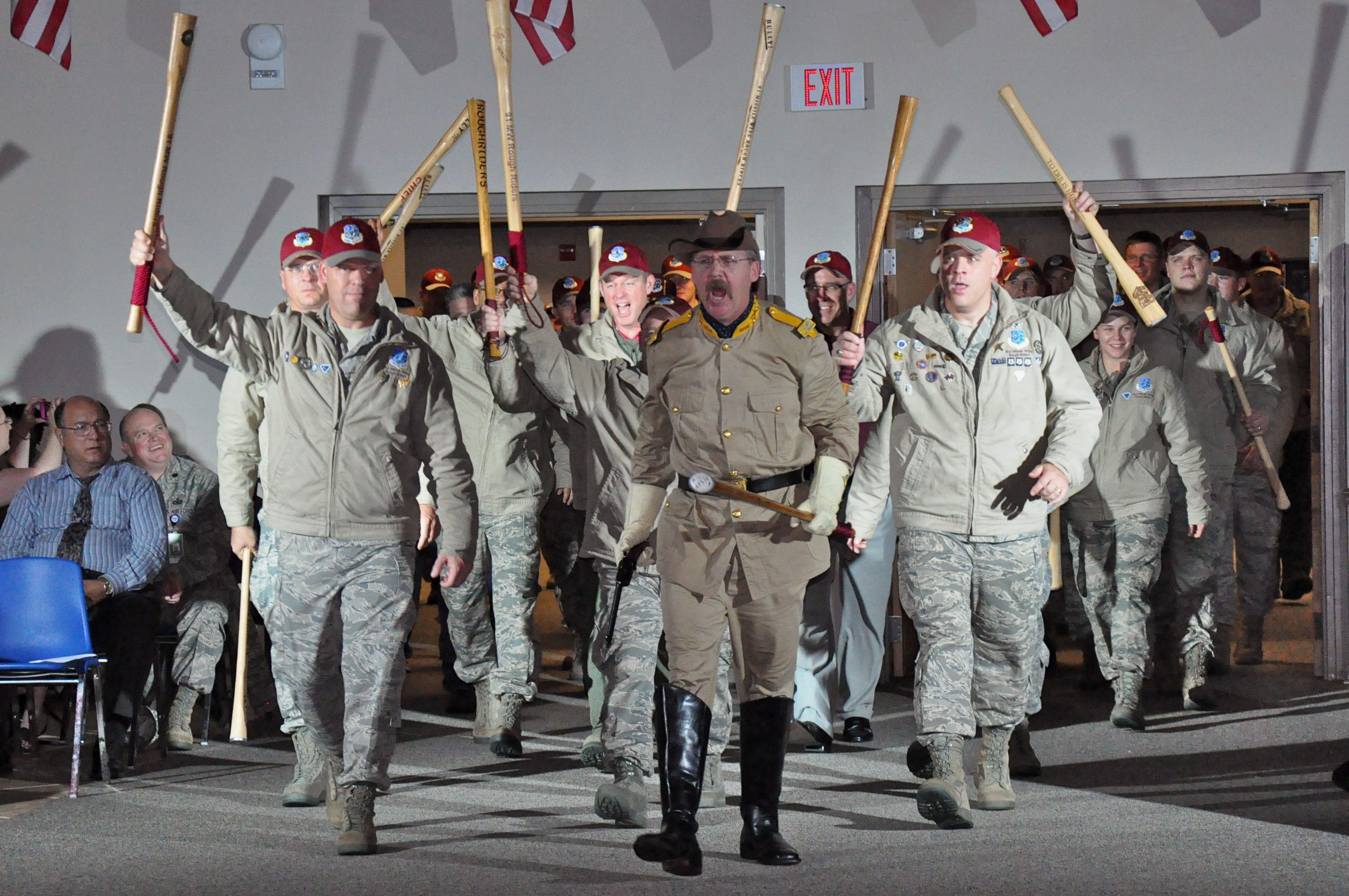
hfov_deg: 18.2
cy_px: 448
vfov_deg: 12.1
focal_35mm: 112
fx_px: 4210
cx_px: 674
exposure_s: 1/200
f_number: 5.3
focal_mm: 75
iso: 3200
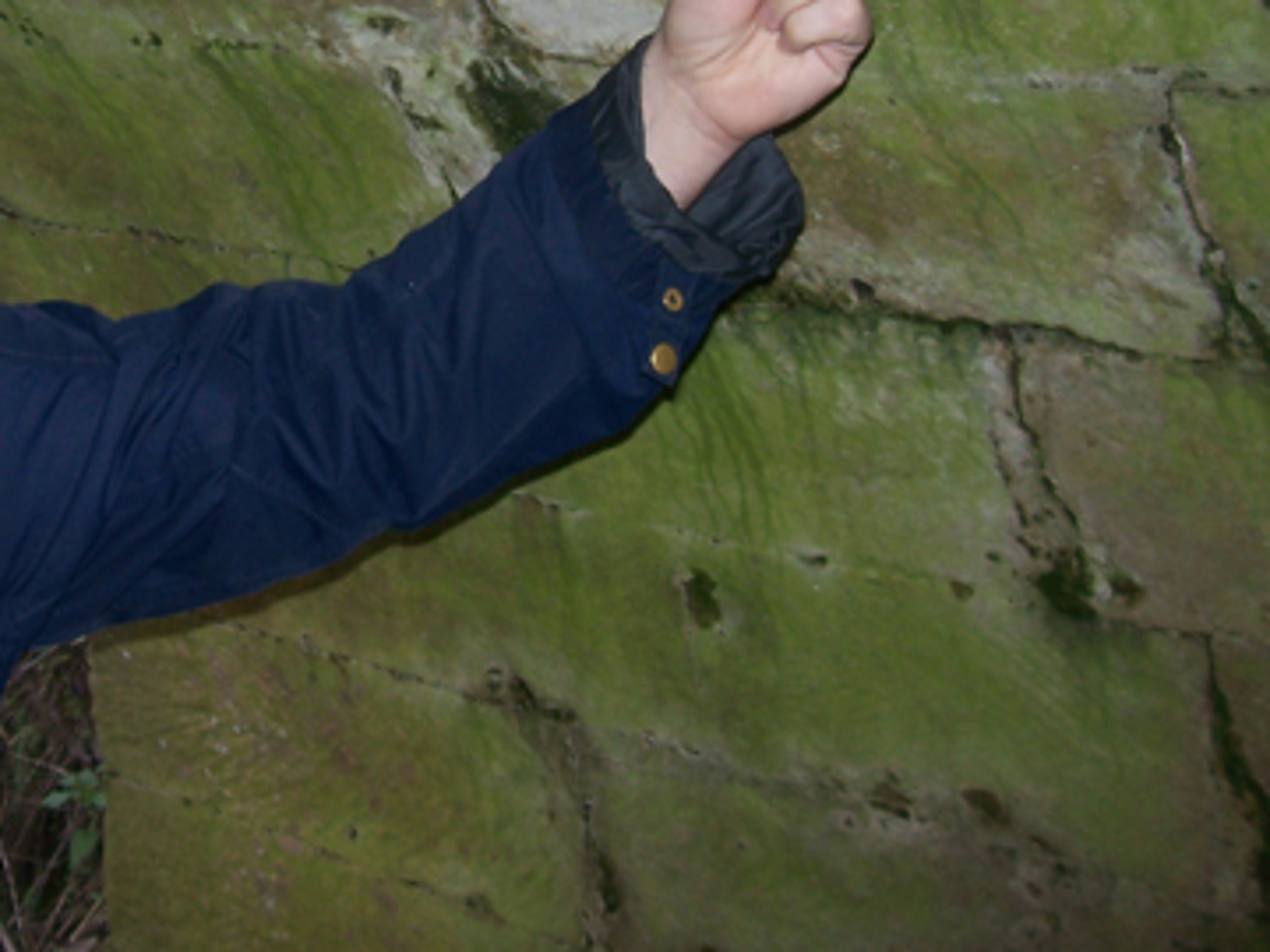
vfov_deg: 24.0
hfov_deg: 31.2
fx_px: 2201
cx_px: 212
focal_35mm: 60
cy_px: 160
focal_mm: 5.6
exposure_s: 1/60
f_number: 2.7
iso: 80
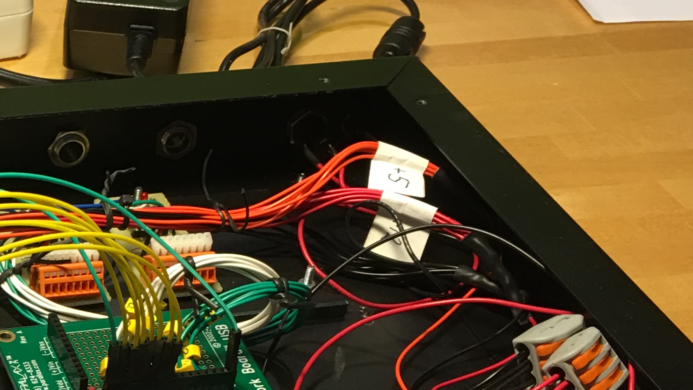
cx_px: -127
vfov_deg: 13.7
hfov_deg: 22.8
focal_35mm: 86
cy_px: 471
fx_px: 1580
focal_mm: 4.15
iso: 40
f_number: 2.2
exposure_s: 1/17
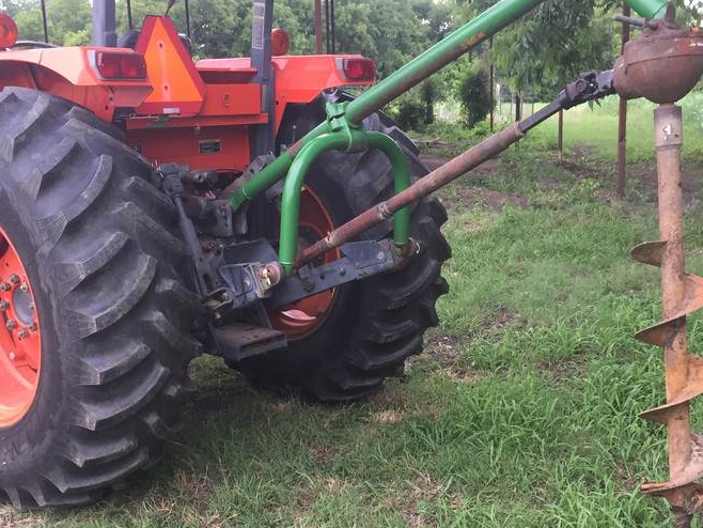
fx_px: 955
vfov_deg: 30.7
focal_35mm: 47
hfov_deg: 40.4
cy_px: 352
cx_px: 358
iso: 40
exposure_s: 1/30
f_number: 2.2
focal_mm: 4.15
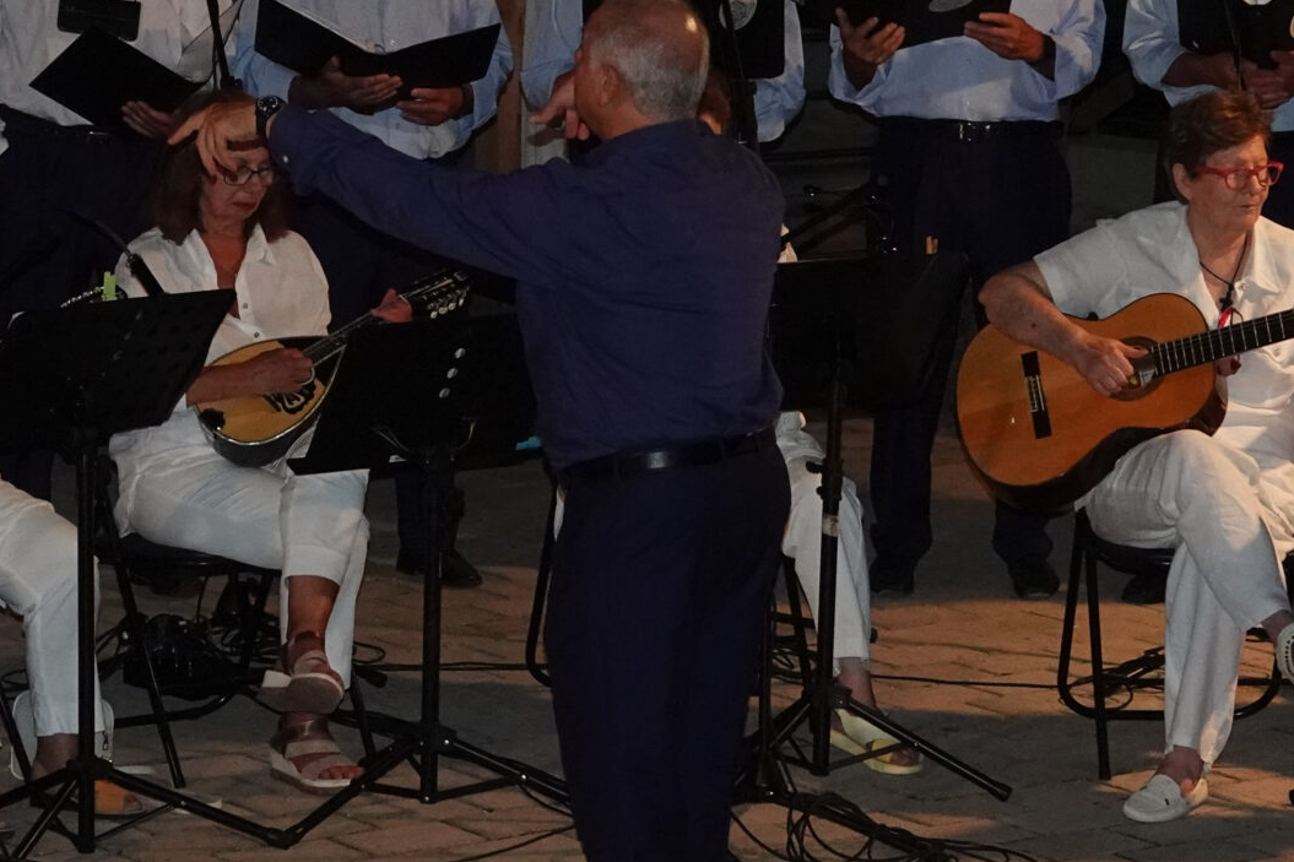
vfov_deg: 8.3
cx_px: 469
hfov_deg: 12.4
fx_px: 5930
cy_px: 210
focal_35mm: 165
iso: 1600
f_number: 3.5
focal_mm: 24.79
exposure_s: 1/400
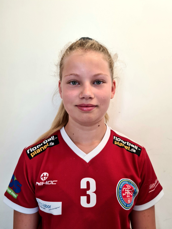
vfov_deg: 67.3
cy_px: 114
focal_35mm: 26
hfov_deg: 53.1
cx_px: 86
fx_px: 172
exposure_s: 1/50
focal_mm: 5.4
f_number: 1.8
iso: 64
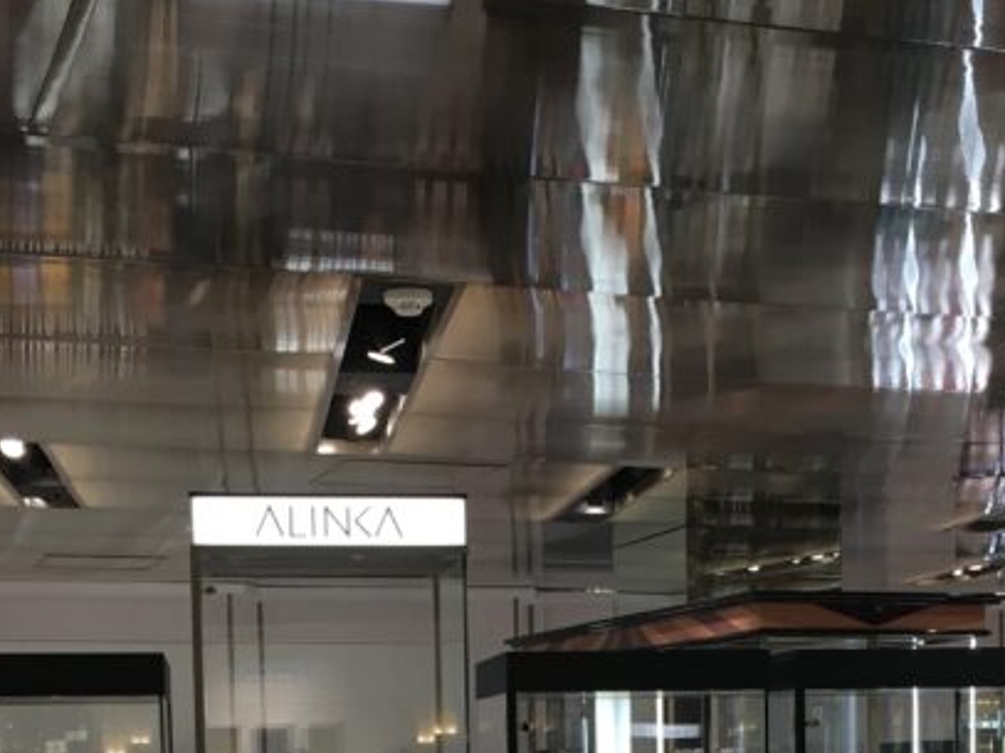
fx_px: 2119
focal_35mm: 73
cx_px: 585
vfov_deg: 18.9
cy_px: 926
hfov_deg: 26.6
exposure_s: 1/33
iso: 25
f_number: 2.2
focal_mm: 4.15
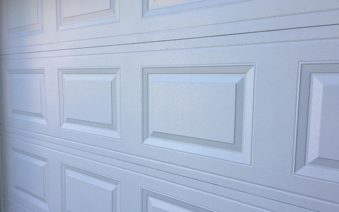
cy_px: 116
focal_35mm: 31
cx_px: 170
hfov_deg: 61.2
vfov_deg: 40.6
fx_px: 286
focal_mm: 4.15
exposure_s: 1/120
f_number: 2.2
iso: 25
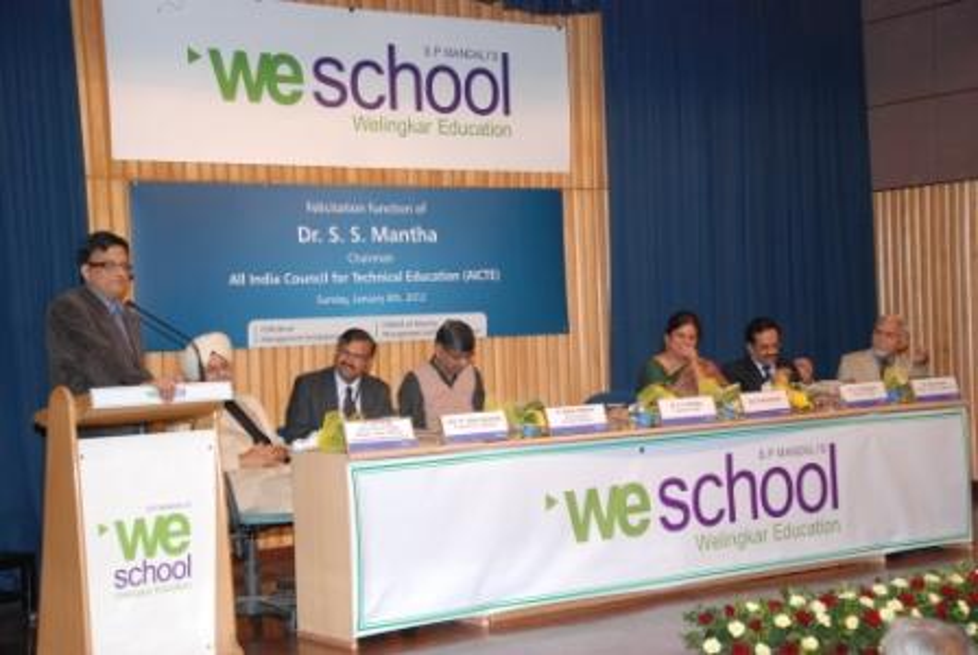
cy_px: 328
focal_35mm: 63
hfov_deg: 31.9
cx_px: 489
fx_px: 1714
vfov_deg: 21.6
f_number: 5
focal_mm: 42
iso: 640
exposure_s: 1/60
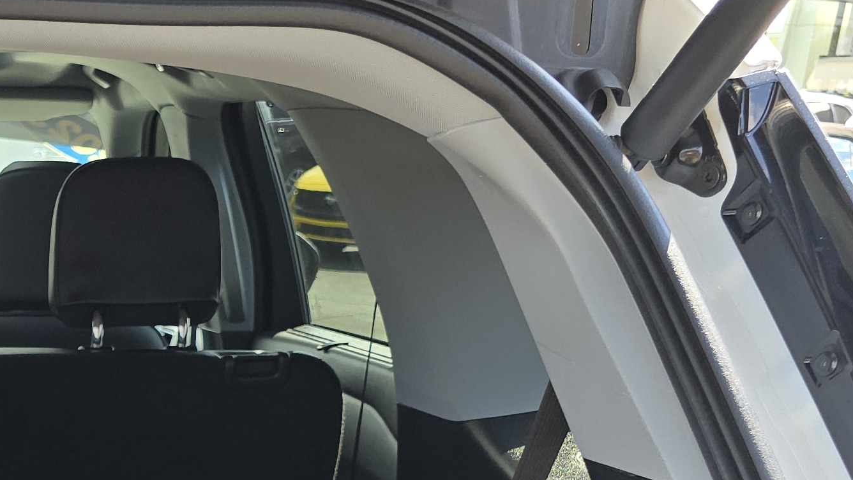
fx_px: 1697
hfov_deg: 25.0
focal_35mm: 75
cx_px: -216
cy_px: 718
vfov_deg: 15.0
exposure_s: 1/180
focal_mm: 6.3
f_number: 1.7
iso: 20
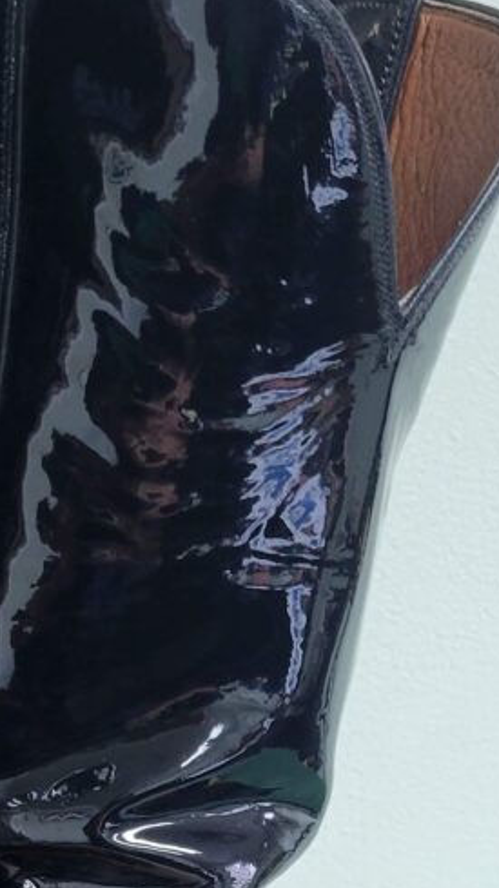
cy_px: 1070
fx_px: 2094
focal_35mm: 89
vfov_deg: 22.1
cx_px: 44
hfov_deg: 13.5
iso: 160
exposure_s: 1/60
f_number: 1.8
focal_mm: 5.4
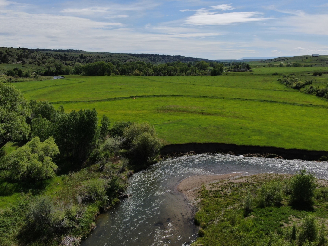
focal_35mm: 36
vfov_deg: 39.7
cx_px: 164
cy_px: 123
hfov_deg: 51.4
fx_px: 341
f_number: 3.3
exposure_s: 1/2000
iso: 100
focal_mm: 6.08
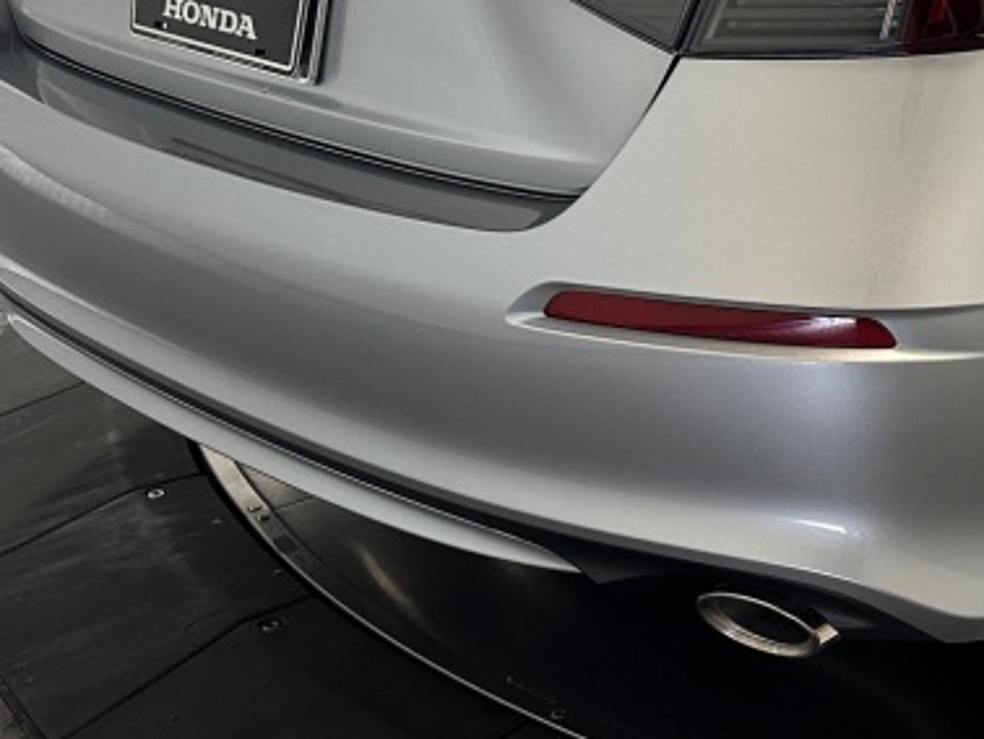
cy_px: 65
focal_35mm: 65
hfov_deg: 27.8
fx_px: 1849
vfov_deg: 22.1
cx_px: 1013
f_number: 1.78
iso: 250
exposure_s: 1/60
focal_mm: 6.86
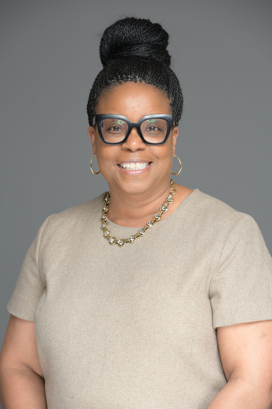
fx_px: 2040
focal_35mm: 180
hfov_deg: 7.6
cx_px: 136
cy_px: 204
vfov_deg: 11.4
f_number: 8
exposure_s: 1/160
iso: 250
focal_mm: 180
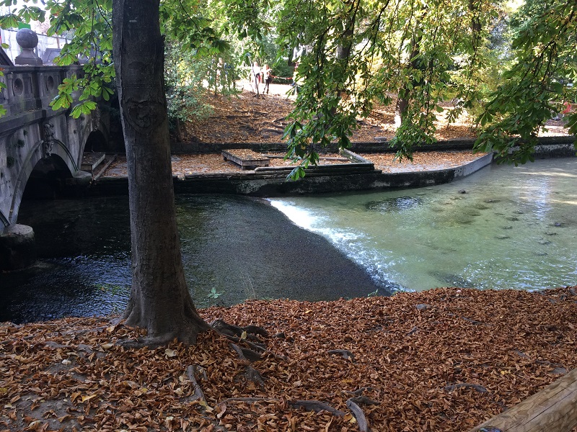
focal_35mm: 29
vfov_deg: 48.2
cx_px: 288
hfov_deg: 61.7
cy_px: 216
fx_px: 483
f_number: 2.2
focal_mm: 4.15
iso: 64
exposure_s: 1/100
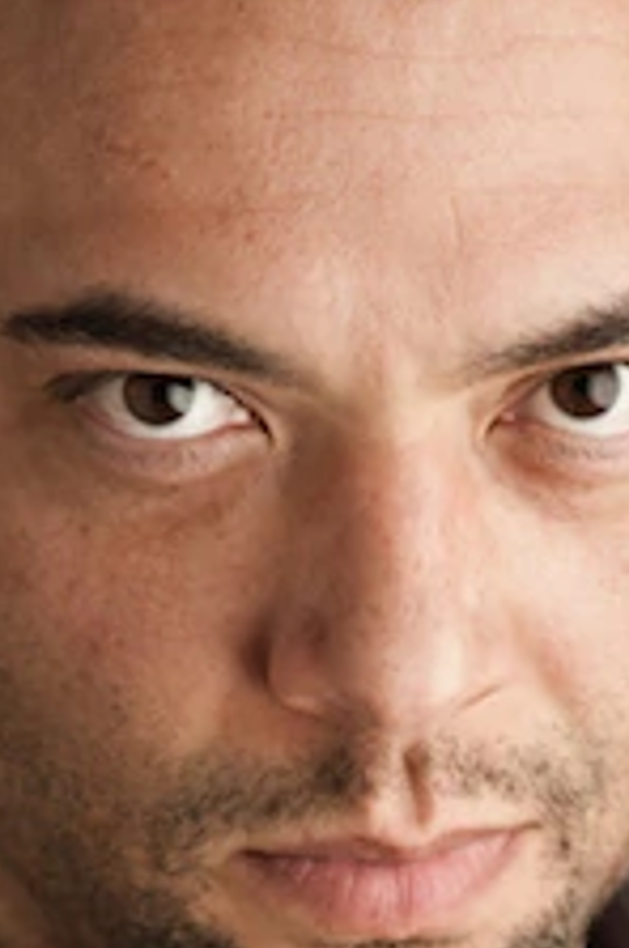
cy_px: 1288
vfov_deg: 6.7
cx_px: 170
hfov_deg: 4.5
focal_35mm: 305
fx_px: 8018
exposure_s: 1/125
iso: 200
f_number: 3.5
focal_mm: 85
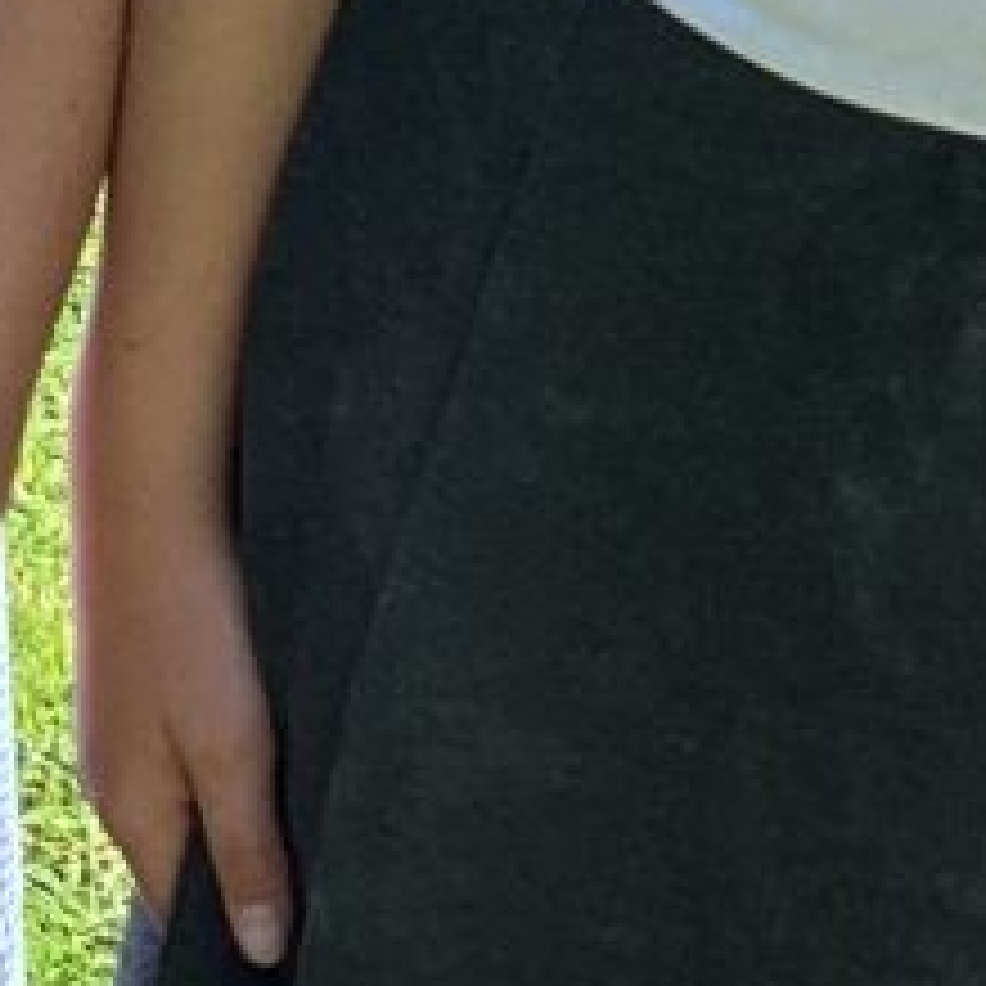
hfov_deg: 8.9
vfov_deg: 8.8
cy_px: -711
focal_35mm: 192
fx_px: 6187
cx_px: -392
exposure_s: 1/392
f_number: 2.4
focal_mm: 3.3
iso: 25
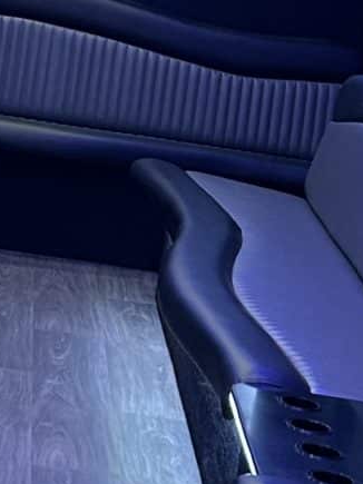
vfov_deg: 12.8
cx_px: 72
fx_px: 2140
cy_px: 0
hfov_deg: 9.7
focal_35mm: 153
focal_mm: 5.7
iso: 250
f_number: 1.5
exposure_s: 1/60
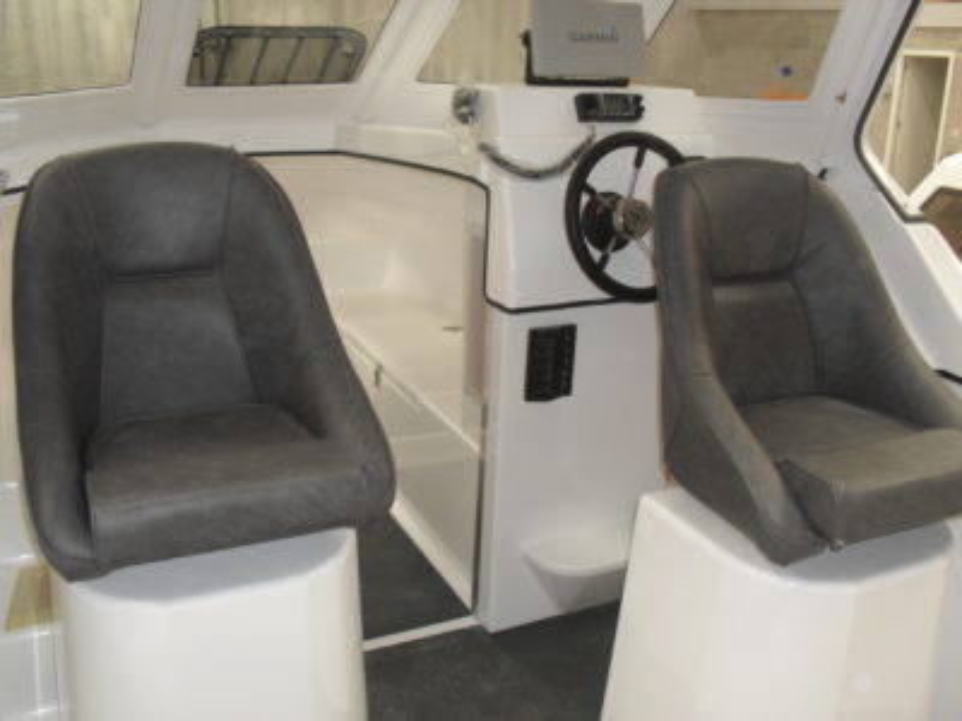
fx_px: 973
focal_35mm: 35
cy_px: 360
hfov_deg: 52.6
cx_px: 481
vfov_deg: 40.7
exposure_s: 1/45
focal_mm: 6.3
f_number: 3.2
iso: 200
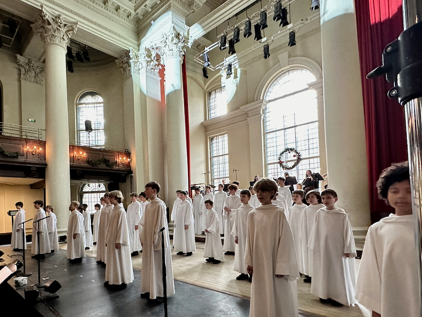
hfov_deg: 78.1
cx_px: 170
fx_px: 256
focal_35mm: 21
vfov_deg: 62.5
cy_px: 199
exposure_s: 1/50
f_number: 2.2
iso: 500
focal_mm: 2.22
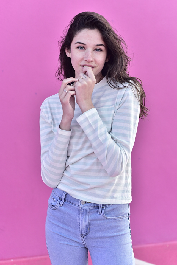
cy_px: 133
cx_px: 92
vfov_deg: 37.5
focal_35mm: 53
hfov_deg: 25.5
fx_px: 391
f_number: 4
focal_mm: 50
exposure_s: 1/320
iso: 100
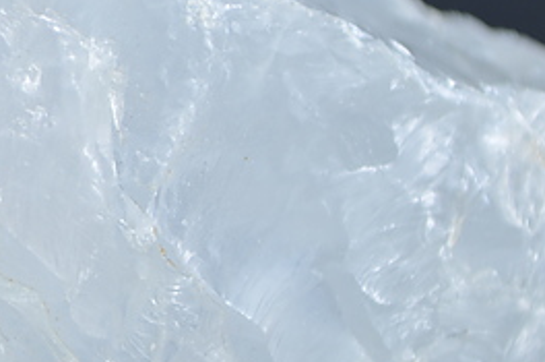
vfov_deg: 4.8
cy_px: 78
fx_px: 4276
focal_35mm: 283
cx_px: -318
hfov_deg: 7.2
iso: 100
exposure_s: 1/8
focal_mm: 50
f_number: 7.1
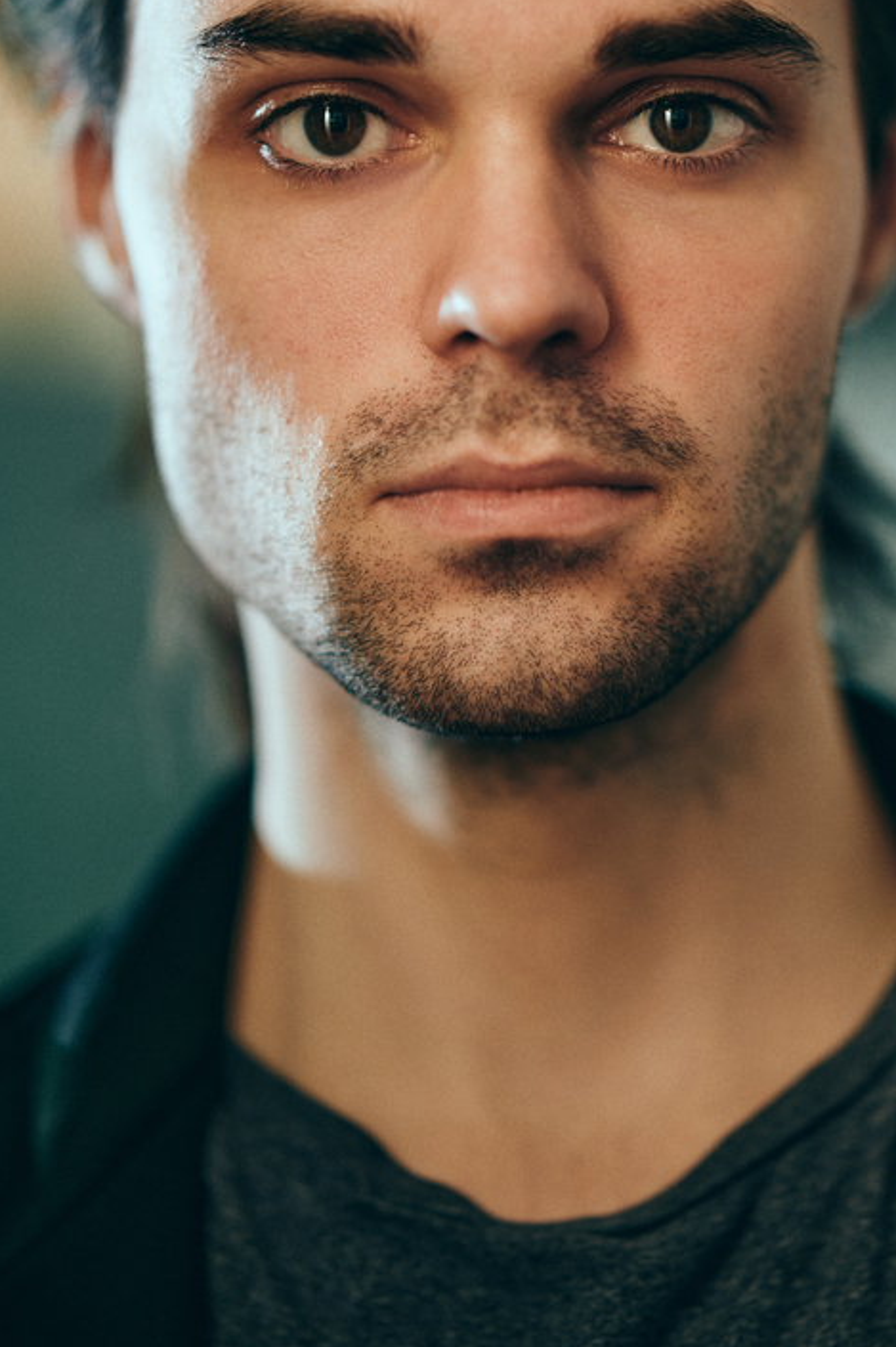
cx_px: 555
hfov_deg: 9.2
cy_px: 411
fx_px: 5570
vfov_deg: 13.8
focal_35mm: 149
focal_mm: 105
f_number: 1.4
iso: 100
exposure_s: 1/200
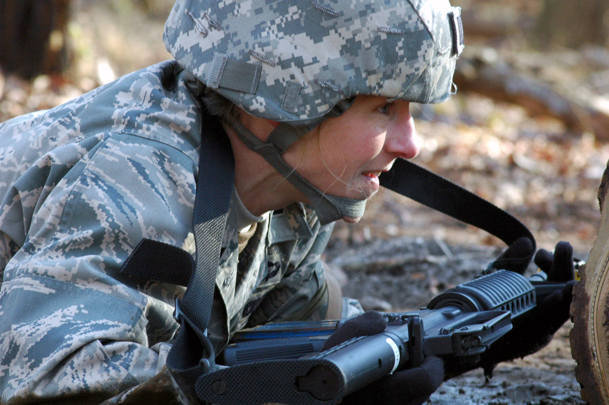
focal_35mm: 188
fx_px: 3169
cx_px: 304
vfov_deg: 7.3
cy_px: 202
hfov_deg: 11.0
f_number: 8
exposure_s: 1/160
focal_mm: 125
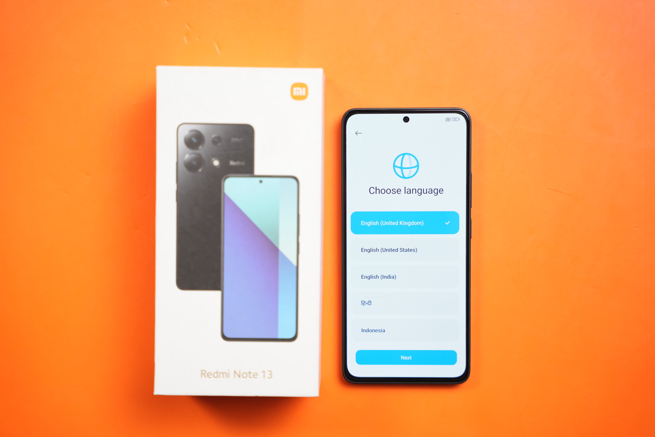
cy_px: 218
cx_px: 328
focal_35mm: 70
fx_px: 1274
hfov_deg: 28.8
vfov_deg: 19.5
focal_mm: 70
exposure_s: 1/125
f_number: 3.2
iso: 640
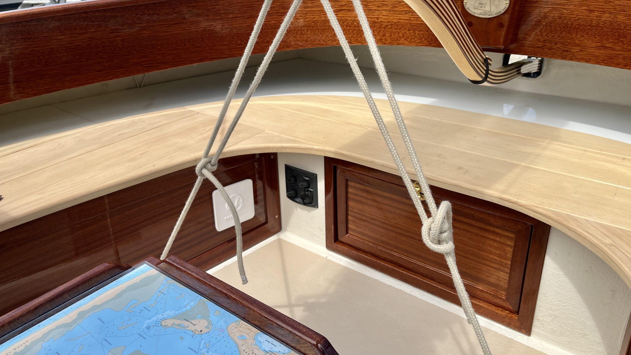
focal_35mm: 29
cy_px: 139
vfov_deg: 40.0
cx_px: 314
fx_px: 485
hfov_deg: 66.1
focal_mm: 5.1
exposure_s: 1/3311
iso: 50
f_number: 1.6
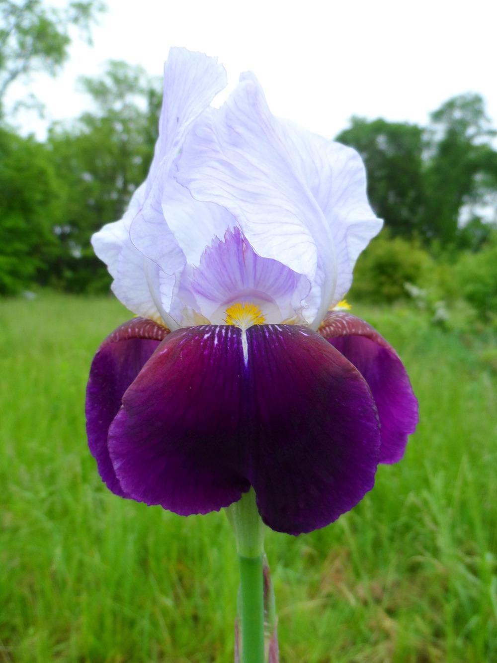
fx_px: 459
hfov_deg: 56.8
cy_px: 332
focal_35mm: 24
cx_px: 248
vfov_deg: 71.6
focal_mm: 4
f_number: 3.2
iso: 80
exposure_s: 1/125
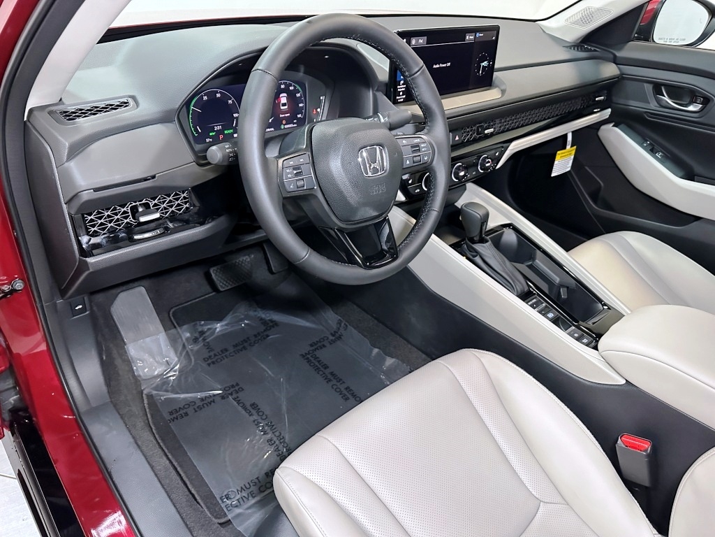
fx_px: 496
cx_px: 358
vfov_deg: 56.8
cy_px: 268
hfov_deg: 71.6
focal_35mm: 24
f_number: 1.78
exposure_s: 1/40
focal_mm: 6.86
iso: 800
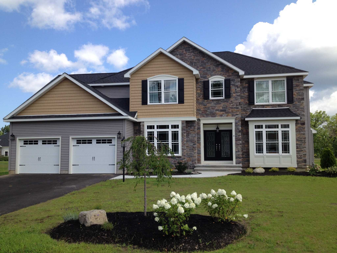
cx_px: 168
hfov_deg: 52.6
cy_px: 126
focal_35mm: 35
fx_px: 341
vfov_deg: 40.7
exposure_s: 1/1004
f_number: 2.4
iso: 50
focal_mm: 4.3
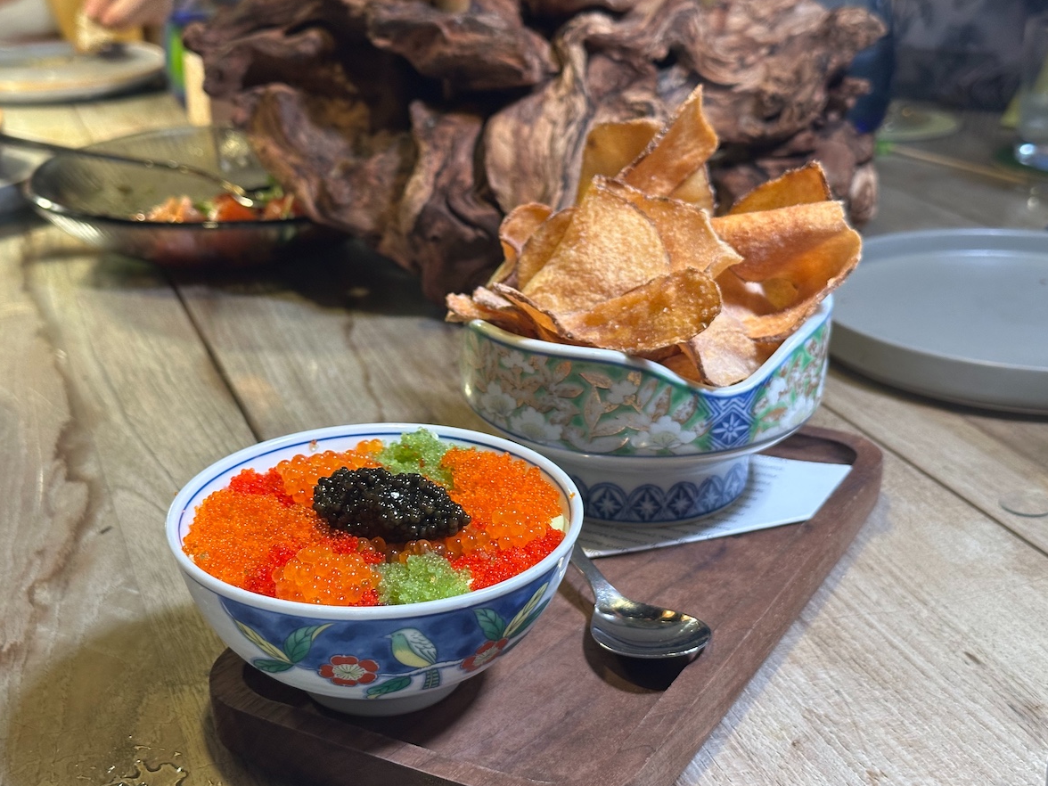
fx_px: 1483
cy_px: 395
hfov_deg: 38.9
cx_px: 524
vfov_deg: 29.7
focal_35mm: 49
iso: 250
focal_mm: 6.86
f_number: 1.78
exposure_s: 1/48
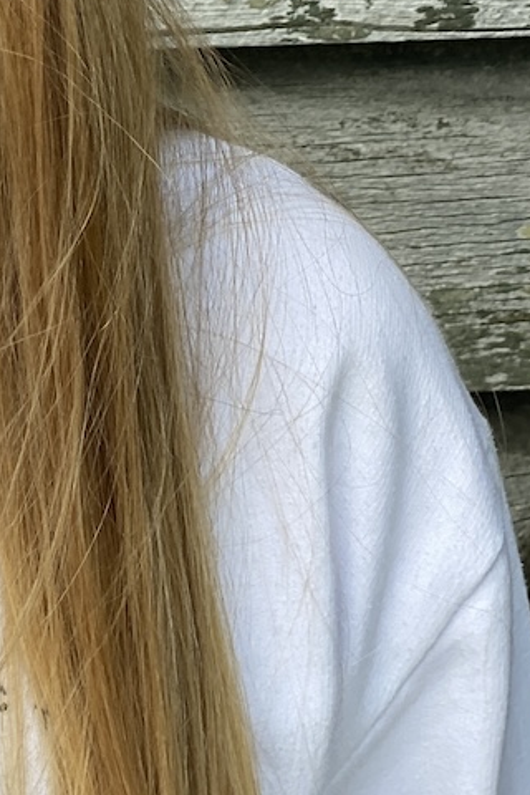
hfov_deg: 9.0
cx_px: -183
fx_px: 3312
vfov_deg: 13.5
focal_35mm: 150
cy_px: 18
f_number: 2
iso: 20
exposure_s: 1/122
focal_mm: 6
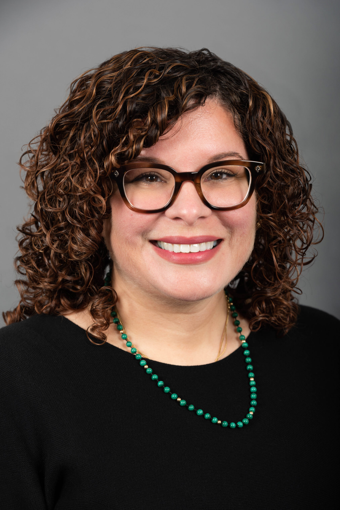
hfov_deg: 11.0
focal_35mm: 125
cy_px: 255
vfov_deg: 16.4
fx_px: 1770
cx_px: 170
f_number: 6.3
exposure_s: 1/320
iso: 160
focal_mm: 125
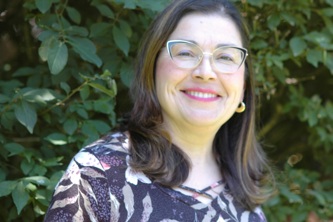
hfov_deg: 10.4
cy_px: 85
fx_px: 1826
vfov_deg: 6.9
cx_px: 193
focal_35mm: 198
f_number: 3
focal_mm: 105
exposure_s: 1/125
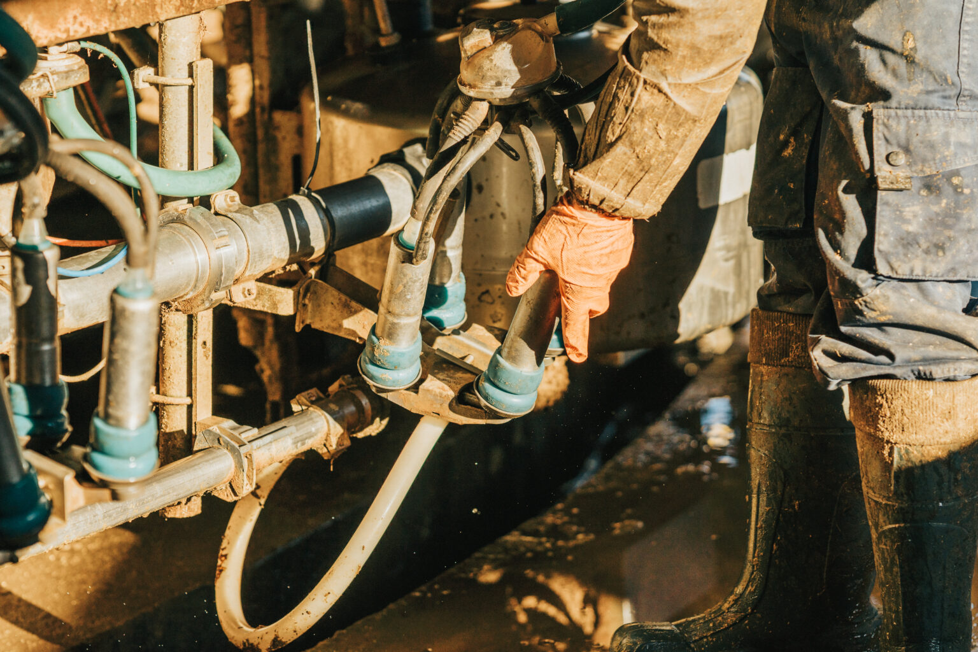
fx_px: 3463
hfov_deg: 16.1
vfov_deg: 10.8
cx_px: 489
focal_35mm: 128
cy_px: 326
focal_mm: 85
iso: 100
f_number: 2.2
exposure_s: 1/2000
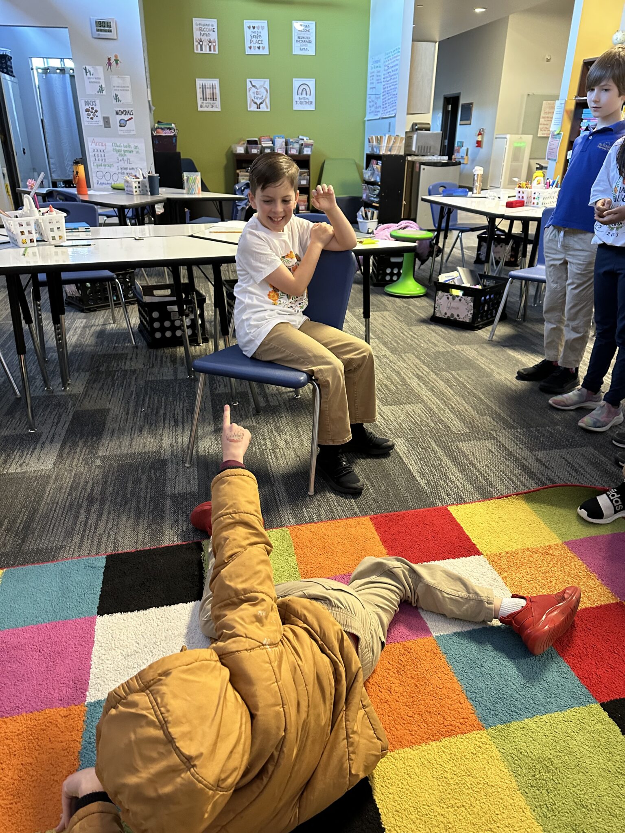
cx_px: 312
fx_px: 578
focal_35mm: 24
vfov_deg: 71.6
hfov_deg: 56.8
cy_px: 416
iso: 400
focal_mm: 6.86
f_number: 1.78
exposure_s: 1/60
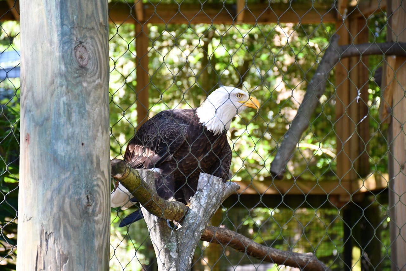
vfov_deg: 9.2
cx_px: 203
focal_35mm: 150
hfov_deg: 13.7
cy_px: 136
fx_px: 1692
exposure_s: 1/160
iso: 1000
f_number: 6.3
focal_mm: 100
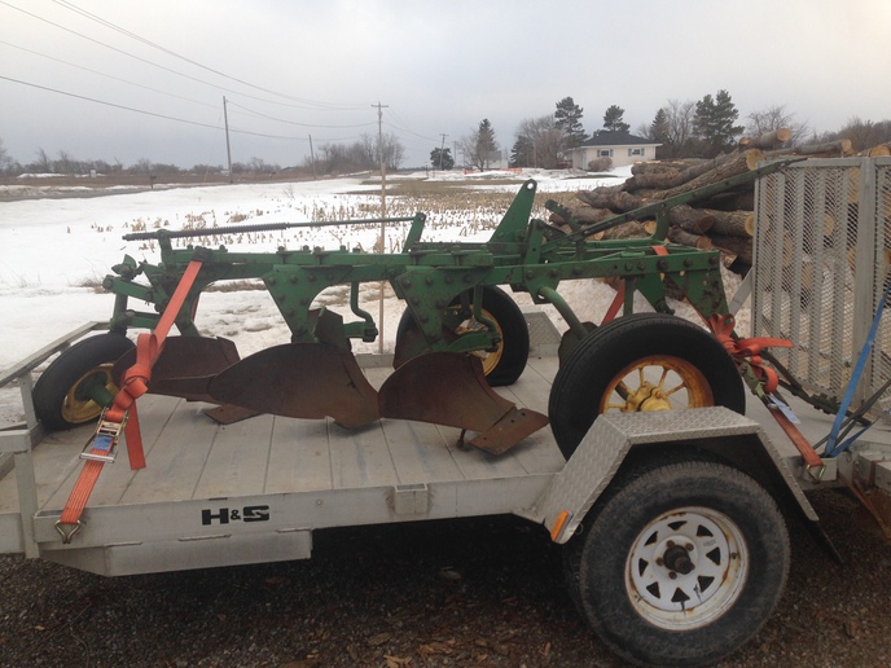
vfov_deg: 42.9
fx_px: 849
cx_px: 446
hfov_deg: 55.4
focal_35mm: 33
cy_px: 334
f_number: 2.4
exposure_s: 1/156
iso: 50
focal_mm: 4.12
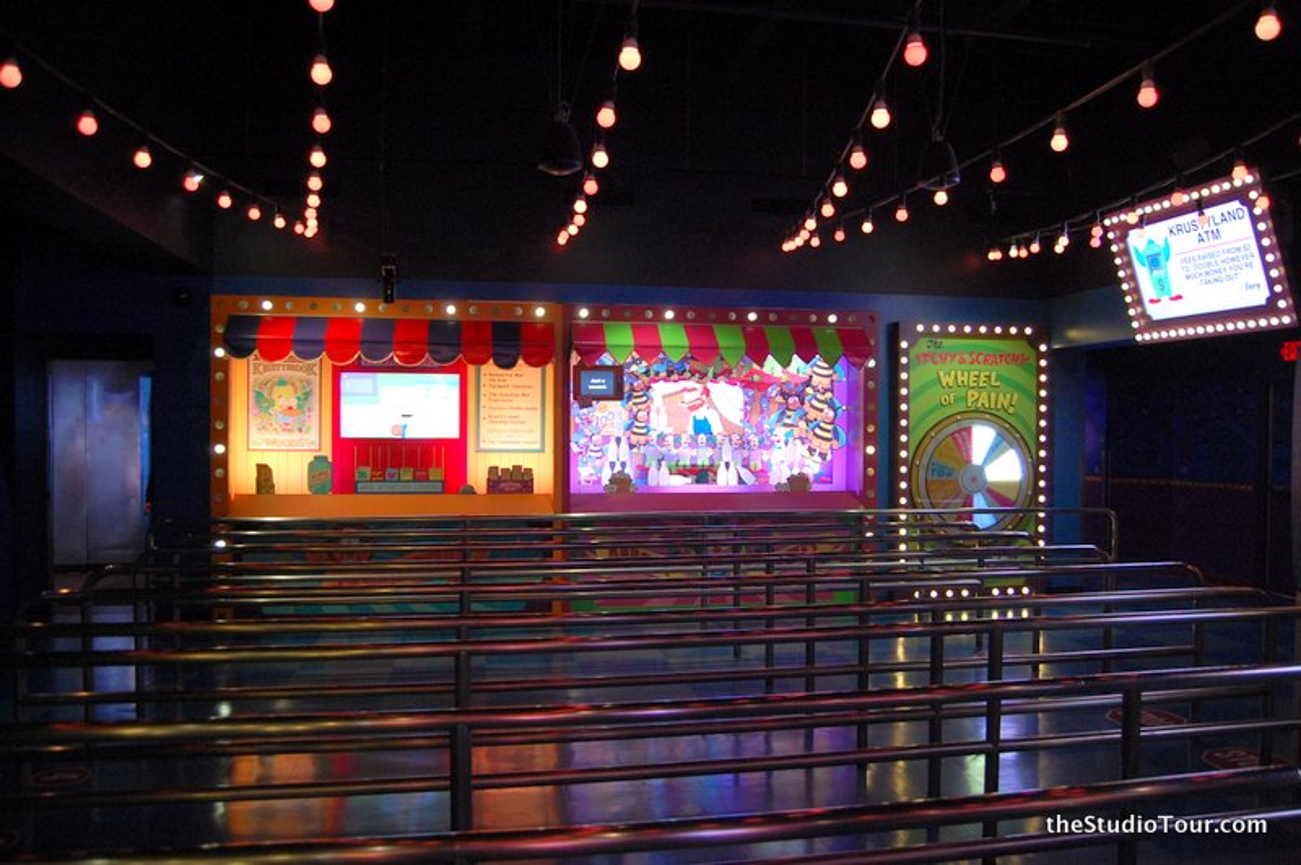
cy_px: 432
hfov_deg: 67.4
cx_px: 650
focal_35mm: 27
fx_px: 975
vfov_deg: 47.9
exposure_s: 1/30
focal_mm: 18
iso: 720
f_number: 3.5
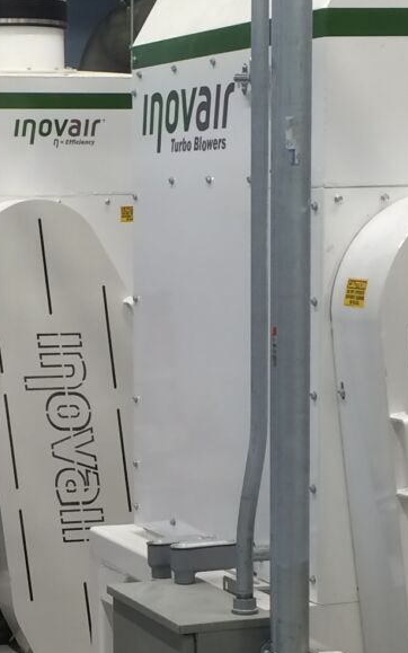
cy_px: 449
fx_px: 1814
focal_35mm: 102
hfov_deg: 12.7
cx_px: -10
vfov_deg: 20.3
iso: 40
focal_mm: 4.15
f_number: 2.2
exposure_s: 1/30
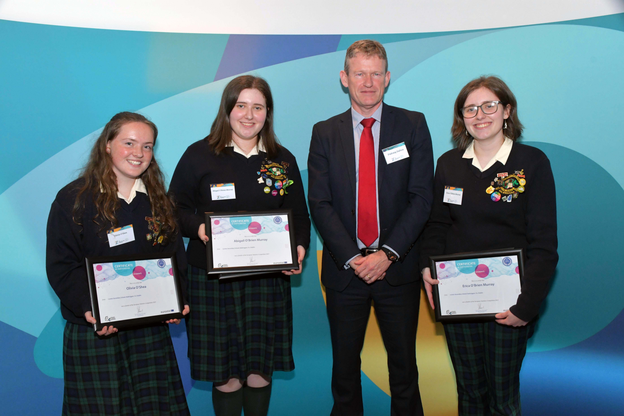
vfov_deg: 36.9
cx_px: 312
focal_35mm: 36
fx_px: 624
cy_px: 208
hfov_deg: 53.1
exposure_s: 1/60
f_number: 10
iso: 2000
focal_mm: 24
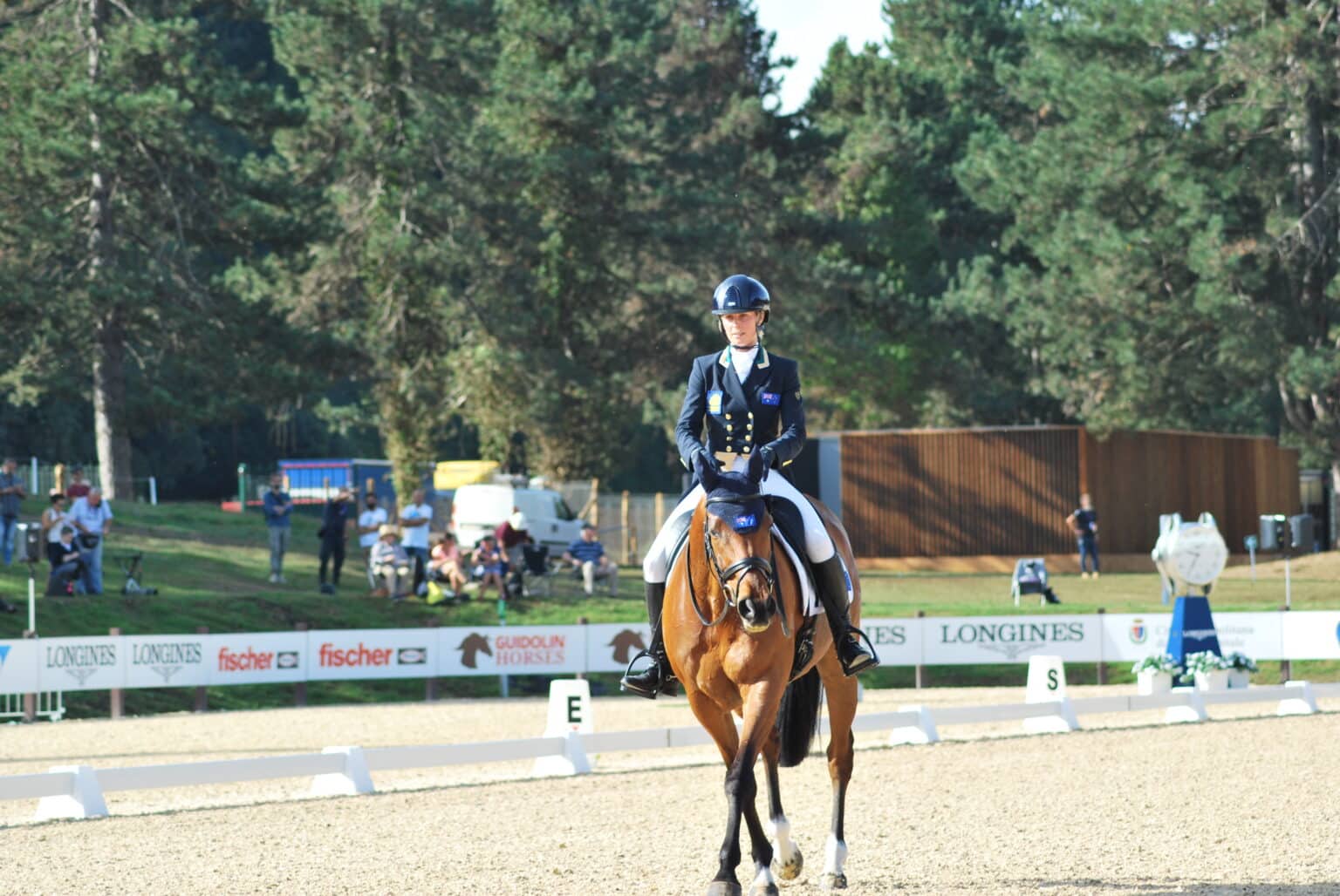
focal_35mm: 183
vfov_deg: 7.5
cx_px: 670
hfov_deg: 11.2
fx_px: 6819
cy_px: 448
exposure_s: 1/400
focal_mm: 122
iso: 200
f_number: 5.6
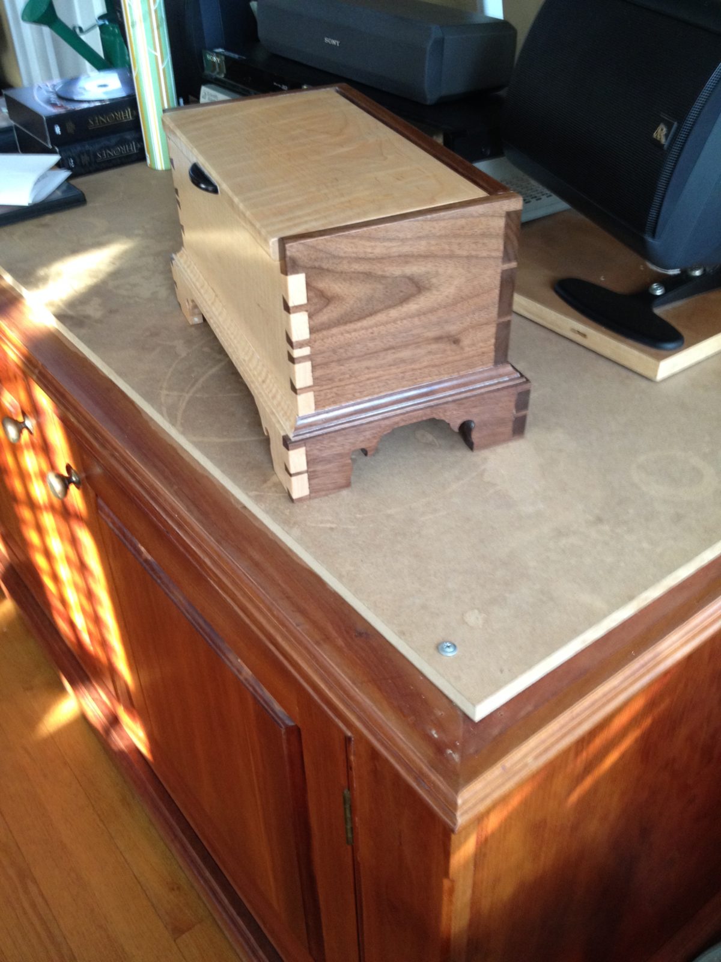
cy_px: 481
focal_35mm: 35
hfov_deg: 40.7
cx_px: 360
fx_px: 972
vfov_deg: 52.6
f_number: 2.4
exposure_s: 1/20
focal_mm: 4.28
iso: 160
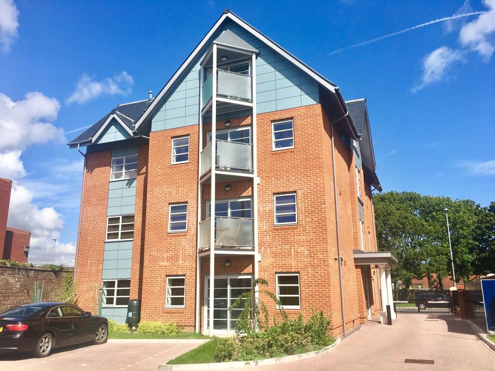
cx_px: 248
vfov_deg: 48.2
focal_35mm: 29
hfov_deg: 61.7
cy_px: 186
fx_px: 415
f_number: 2.2
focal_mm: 4.15
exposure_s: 1/1876
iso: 25
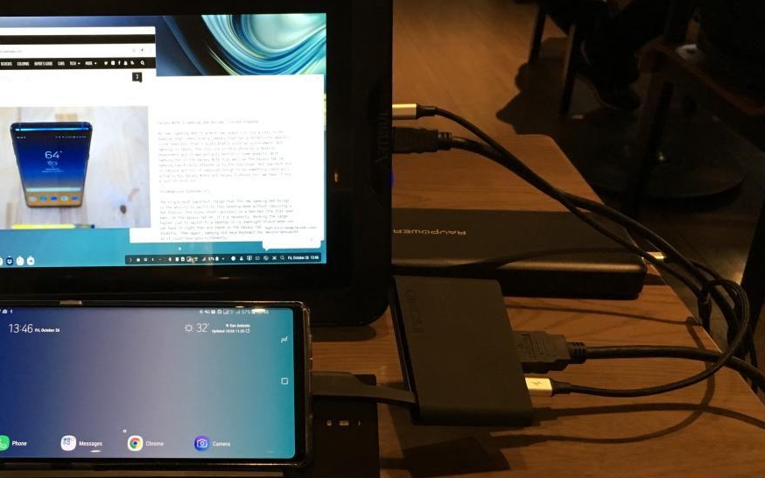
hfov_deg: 43.5
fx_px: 938
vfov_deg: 28.4
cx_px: 236
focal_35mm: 45
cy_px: 320
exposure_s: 1/30
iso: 125
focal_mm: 4.15
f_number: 2.2
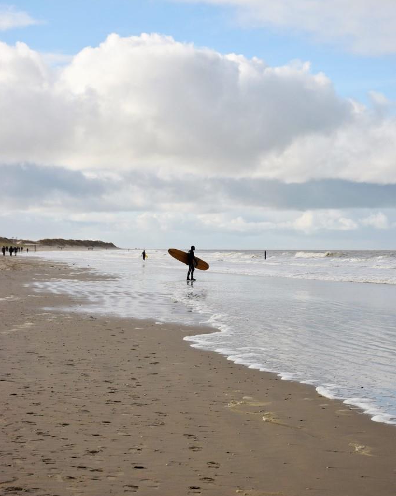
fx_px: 1246
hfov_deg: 18.1
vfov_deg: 22.5
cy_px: 280
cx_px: 197
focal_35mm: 85
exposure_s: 1/1600
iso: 400
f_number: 7.1
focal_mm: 50
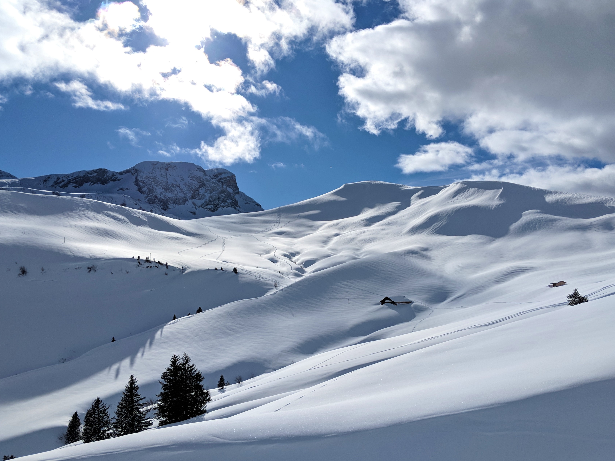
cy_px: 238
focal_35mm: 28
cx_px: 314
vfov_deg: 49.7
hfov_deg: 63.4
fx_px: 497
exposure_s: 1/23256
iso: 82
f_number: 1.8
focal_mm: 4.44
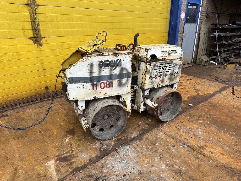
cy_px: 90
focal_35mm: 24
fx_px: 167
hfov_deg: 71.6
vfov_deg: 56.8
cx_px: 120
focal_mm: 6.86
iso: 64
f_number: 1.78
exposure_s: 1/196
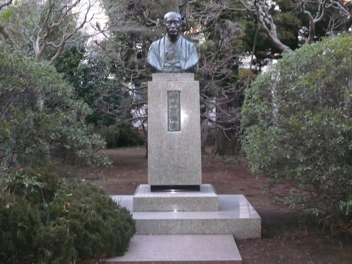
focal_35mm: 61
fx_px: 620
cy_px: 124
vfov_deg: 24.0
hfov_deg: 31.7
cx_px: 162
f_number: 3.8
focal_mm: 8.8
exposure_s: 1/30
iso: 400
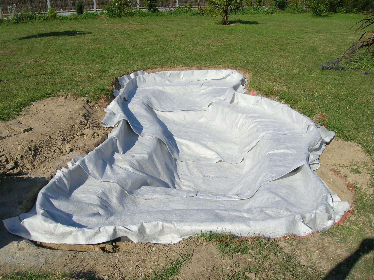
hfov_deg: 54.0
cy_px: 140
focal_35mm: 34
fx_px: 367
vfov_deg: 41.8
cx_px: 187
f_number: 4.9
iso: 50
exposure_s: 1/573
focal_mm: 5.7
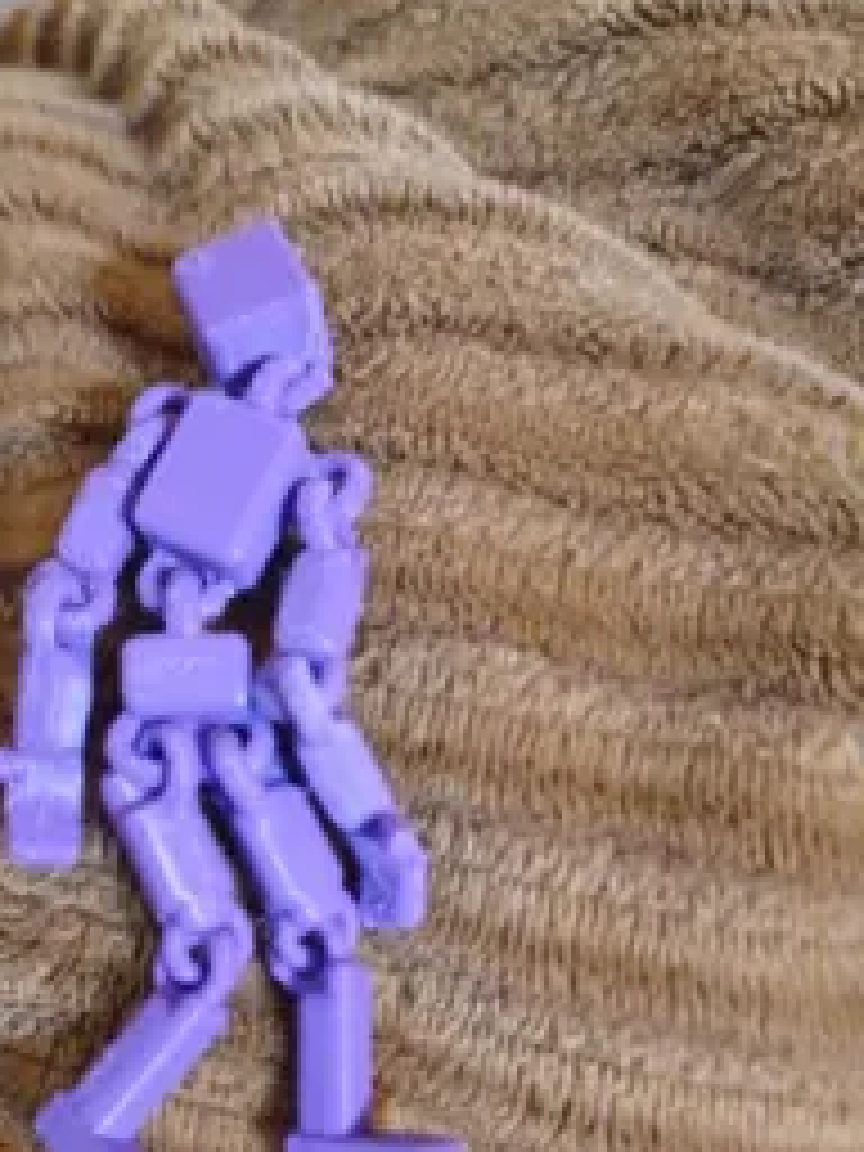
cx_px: 243
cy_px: 801
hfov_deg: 36.2
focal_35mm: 39
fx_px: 1298
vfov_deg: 46.8
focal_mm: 4.6
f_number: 1.8
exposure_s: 1/15
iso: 3200
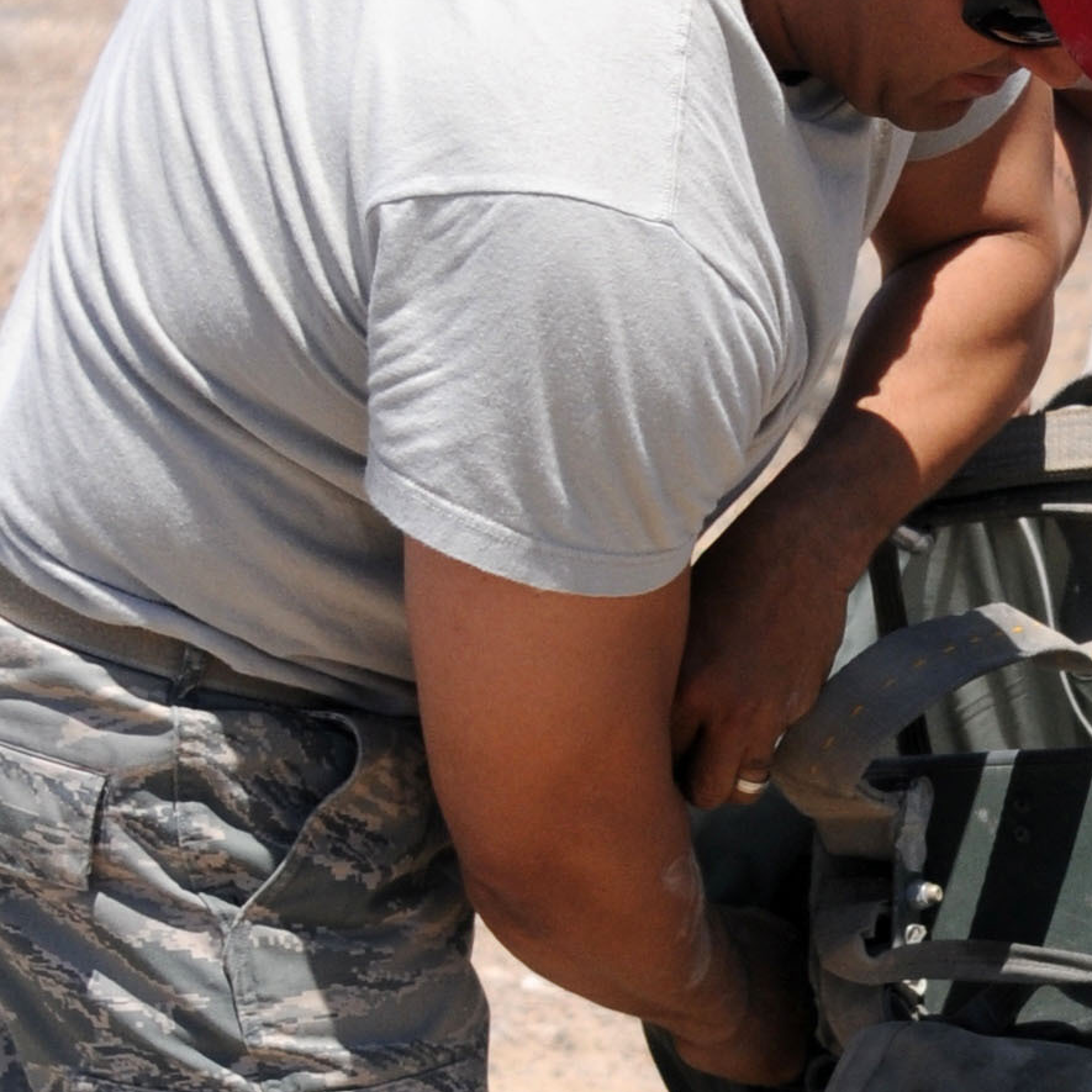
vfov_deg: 11.8
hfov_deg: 11.6
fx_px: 5282
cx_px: 1303
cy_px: 872
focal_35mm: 148
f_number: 2.8
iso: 200
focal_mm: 24
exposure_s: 1/6400
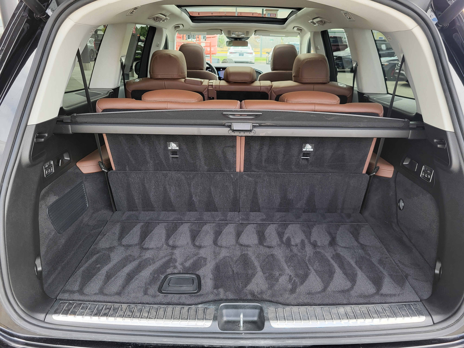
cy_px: 174
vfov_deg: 53.1
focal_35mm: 26
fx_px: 349
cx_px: 232
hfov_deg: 67.3
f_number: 1.8
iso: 64
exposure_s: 1/120
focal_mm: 5.4
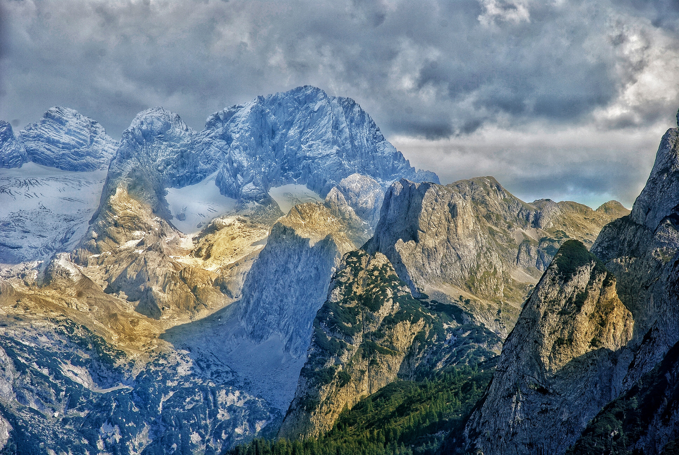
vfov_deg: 8.7
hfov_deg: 13.0
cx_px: 340
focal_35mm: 158
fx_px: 2974
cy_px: 228
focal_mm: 105
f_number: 10
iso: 100
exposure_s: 1/250
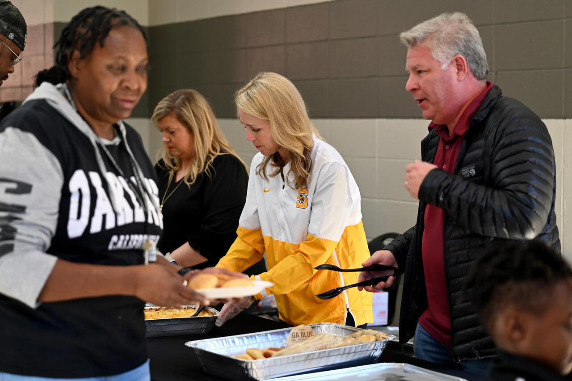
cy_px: 190
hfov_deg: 28.9
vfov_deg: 19.4
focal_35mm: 70
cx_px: 286
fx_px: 1112
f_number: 2.8
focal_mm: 70
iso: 500
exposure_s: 1/125
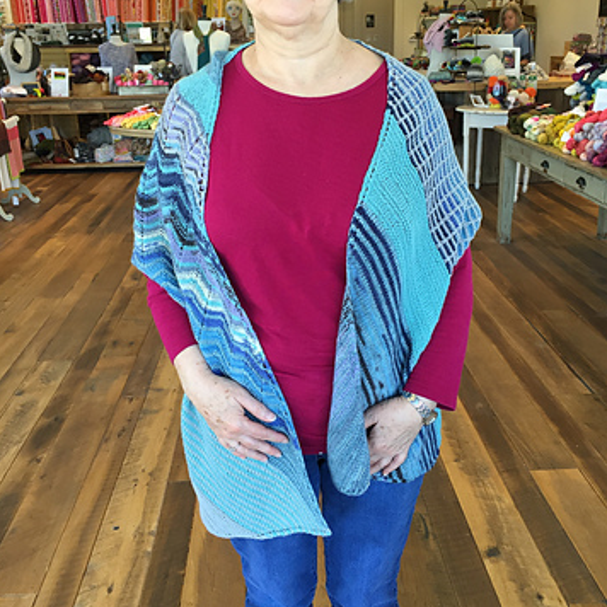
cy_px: 275
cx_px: 311
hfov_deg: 46.0
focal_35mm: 36
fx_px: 714
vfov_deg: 46.0
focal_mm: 4.15
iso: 32
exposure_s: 1/40
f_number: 2.2
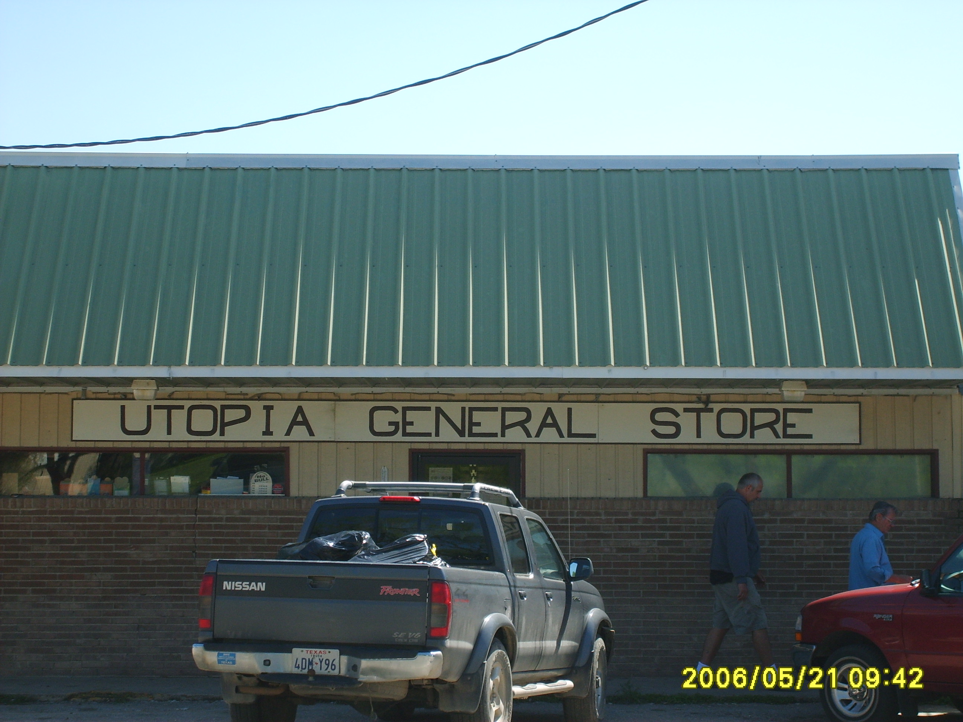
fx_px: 2253
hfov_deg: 24.1
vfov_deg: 18.2
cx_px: 482
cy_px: 361
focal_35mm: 81
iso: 50
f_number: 4.2
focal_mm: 13.7
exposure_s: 1/350
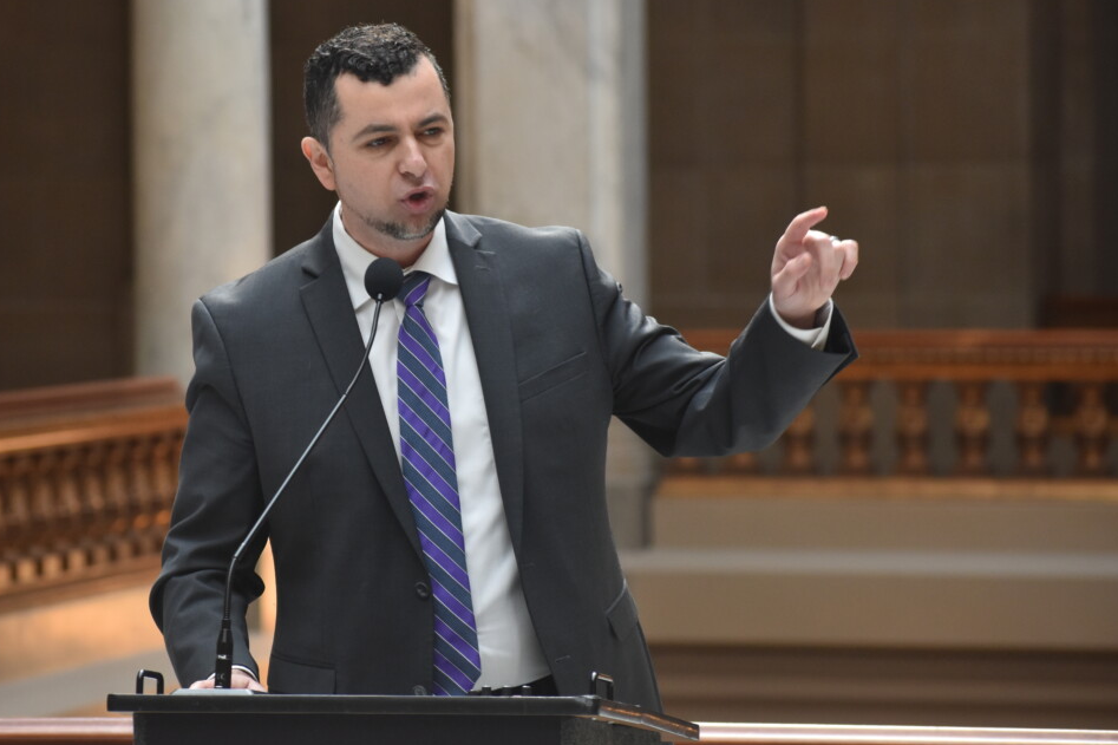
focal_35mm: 238
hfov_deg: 8.7
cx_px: 414
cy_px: 295
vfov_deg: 5.8
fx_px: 7378
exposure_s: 1/125
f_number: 4.8
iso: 800
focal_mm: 125
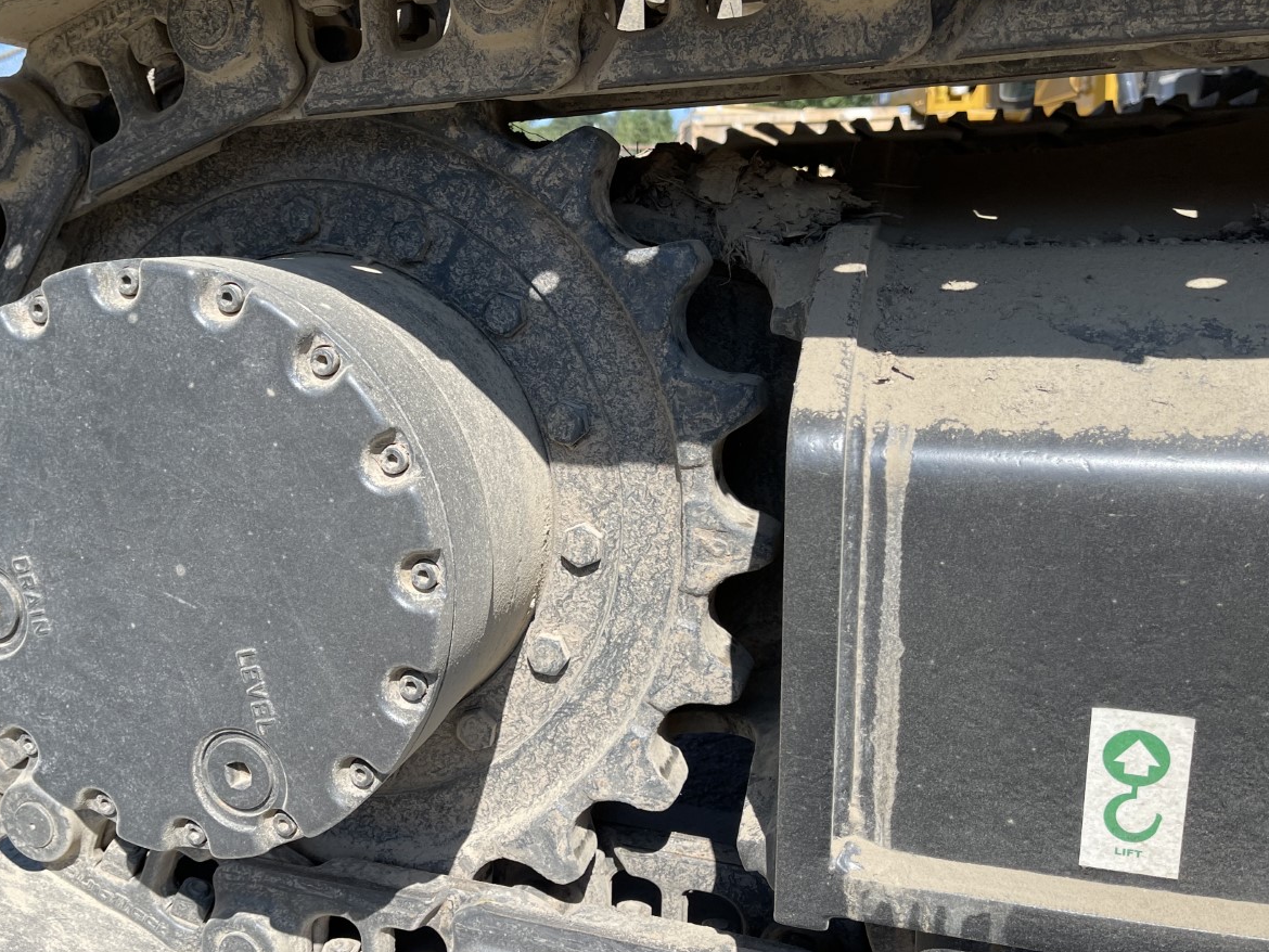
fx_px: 1173
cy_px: 472
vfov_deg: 44.2
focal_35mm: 32
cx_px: 497
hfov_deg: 56.3
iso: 32
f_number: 1.6
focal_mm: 5.1
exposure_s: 1/1575
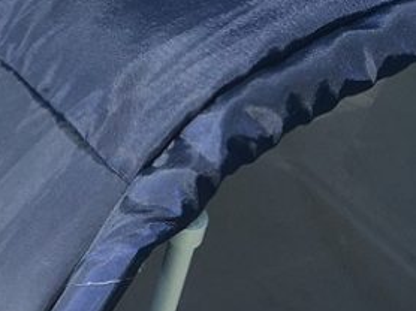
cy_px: 454
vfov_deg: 11.7
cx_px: 558
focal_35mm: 122
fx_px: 1465
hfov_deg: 15.3
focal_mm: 4.15
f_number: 2.2
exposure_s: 1/1538
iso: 25
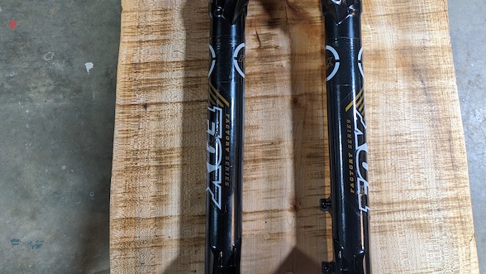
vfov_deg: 28.7
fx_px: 516
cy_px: 33
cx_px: 240
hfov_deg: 50.5
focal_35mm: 40
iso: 55
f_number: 1.73
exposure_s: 1/24
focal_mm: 4.38
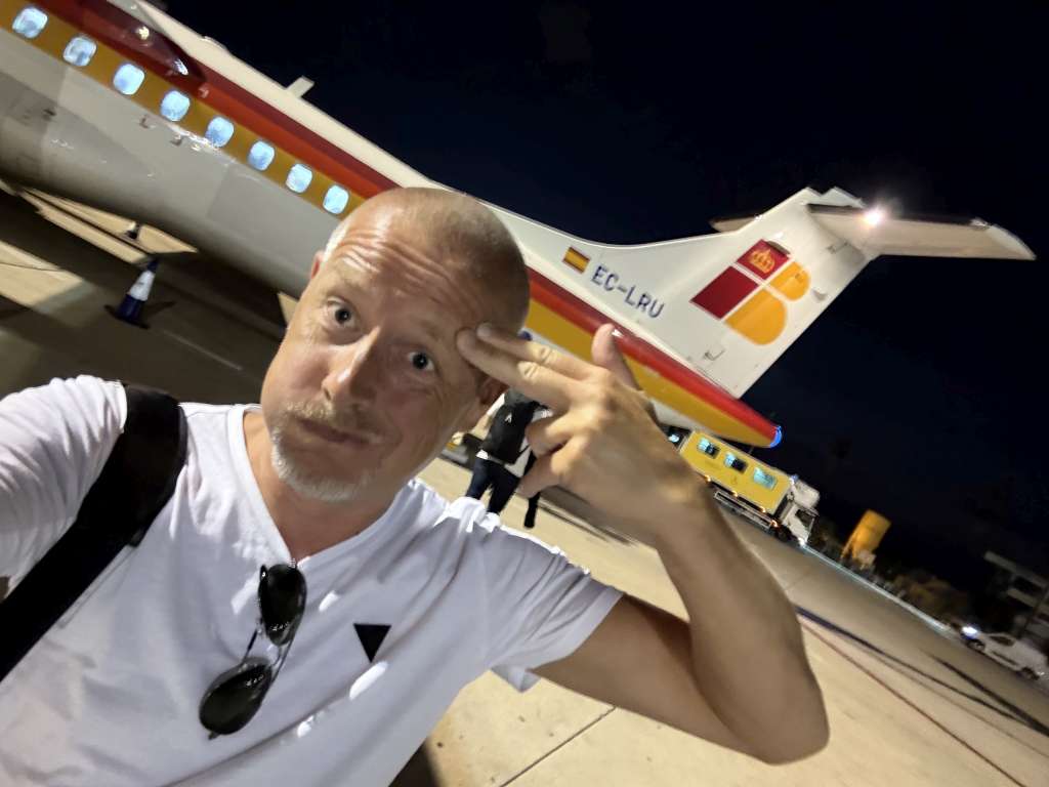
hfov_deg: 73.9
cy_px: 394
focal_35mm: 23
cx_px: 524
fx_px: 697
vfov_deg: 58.9
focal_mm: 2.69
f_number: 1.9
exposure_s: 1/17
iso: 640
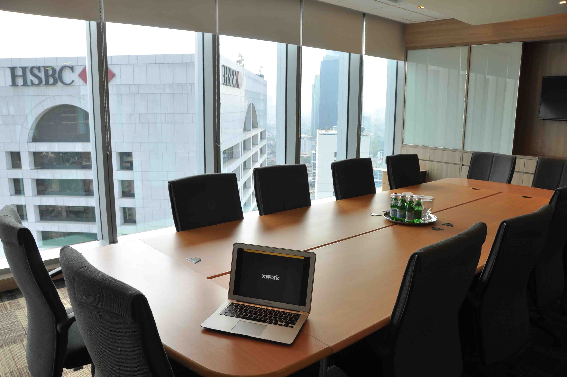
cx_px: 284
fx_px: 425
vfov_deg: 47.8
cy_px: 188
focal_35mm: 27
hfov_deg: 67.4
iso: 320
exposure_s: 1/125
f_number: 7.1
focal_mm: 18
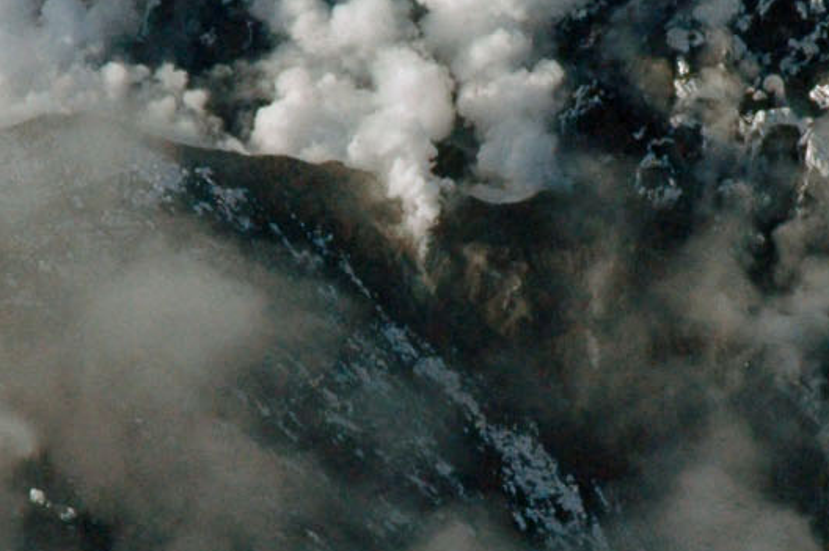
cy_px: 386
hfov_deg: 3.5
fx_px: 13758
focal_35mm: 598
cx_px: 689
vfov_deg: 2.3
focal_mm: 70
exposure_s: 1/500
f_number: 11
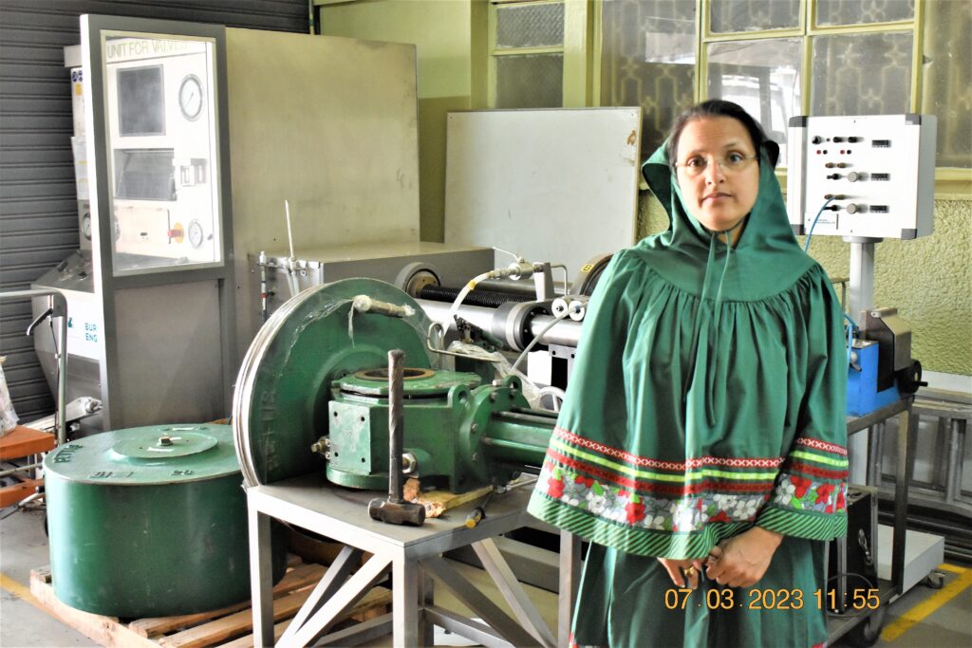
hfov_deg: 46.4
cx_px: 486
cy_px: 324
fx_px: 1134
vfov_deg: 31.9
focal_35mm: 42
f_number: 4.2
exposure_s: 1/60
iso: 1800
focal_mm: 28
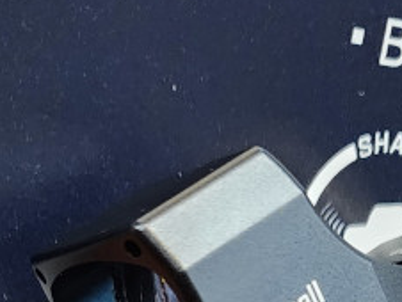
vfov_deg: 10.2
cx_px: 226
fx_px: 1418
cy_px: 775
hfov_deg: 16.1
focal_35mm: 122
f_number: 1.8
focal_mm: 6.4
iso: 800
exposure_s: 1/60
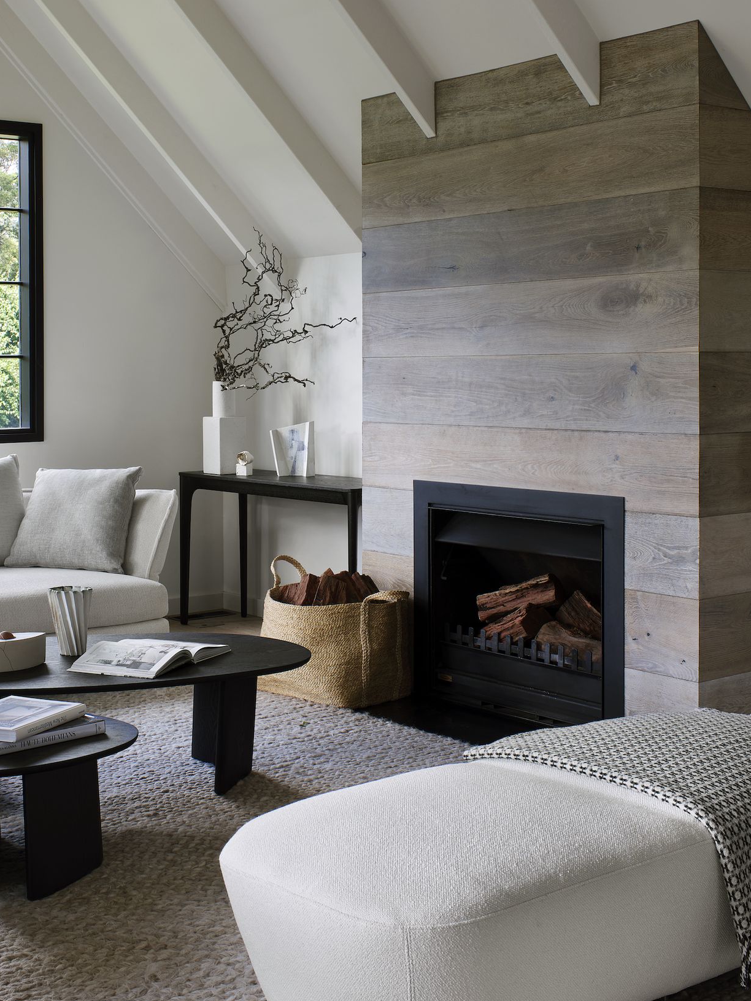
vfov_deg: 37.3
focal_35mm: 51
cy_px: 378
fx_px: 1475
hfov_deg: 28.5
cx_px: 283
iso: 100
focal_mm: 49.8
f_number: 16
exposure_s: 1/1.3
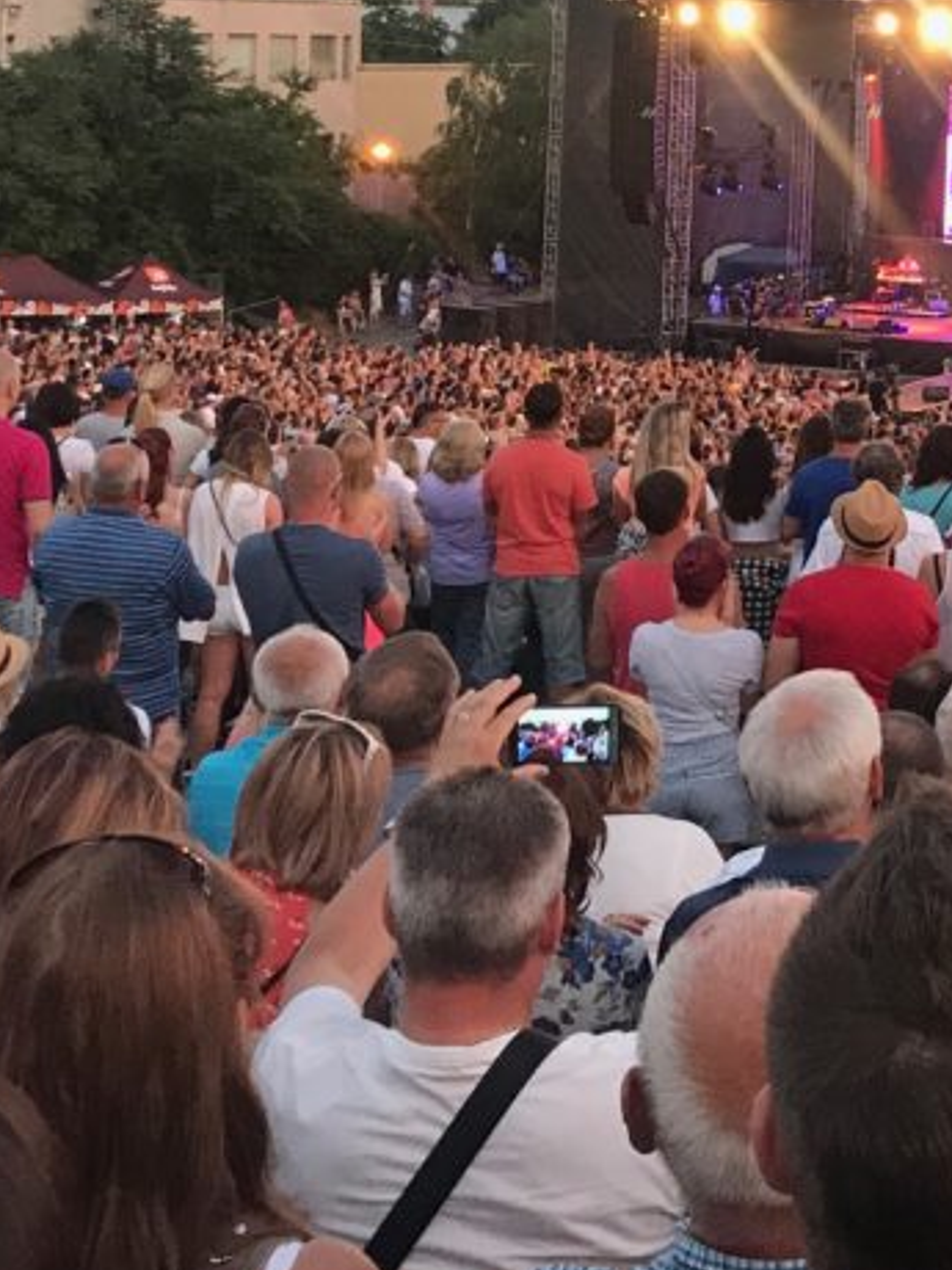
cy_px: 80
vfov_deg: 25.7
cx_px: 1004
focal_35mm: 73
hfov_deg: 19.4
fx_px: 2677
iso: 40
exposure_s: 1/20
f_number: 1.8
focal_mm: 3.99
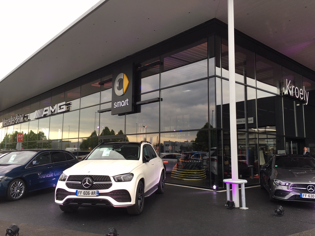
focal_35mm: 29
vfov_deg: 48.2
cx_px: 158
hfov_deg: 61.7
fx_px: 264
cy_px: 118
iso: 25
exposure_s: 1/50
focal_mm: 4.15
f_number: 2.2
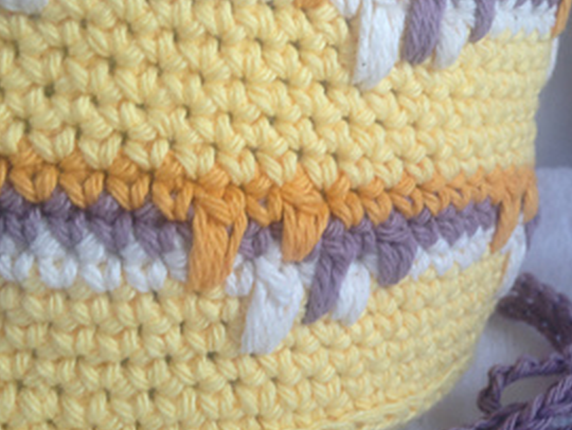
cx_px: 409
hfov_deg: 31.2
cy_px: 198
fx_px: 1009
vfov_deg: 24.1
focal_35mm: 61
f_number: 2.4
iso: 50
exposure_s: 1/20
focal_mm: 4.12
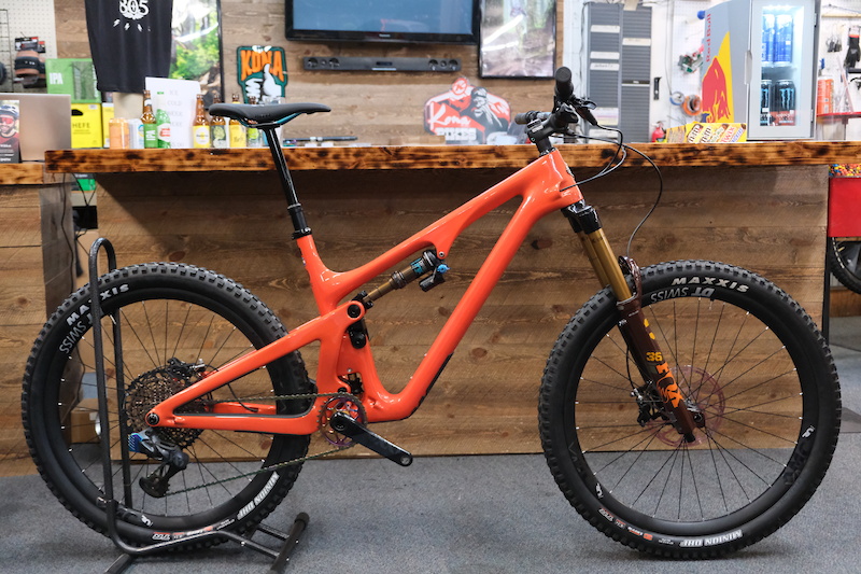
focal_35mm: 36
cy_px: 287
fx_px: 861
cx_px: 430
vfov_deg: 36.9
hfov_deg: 53.1
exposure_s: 1/100
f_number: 3.2
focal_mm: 24.3
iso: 6400
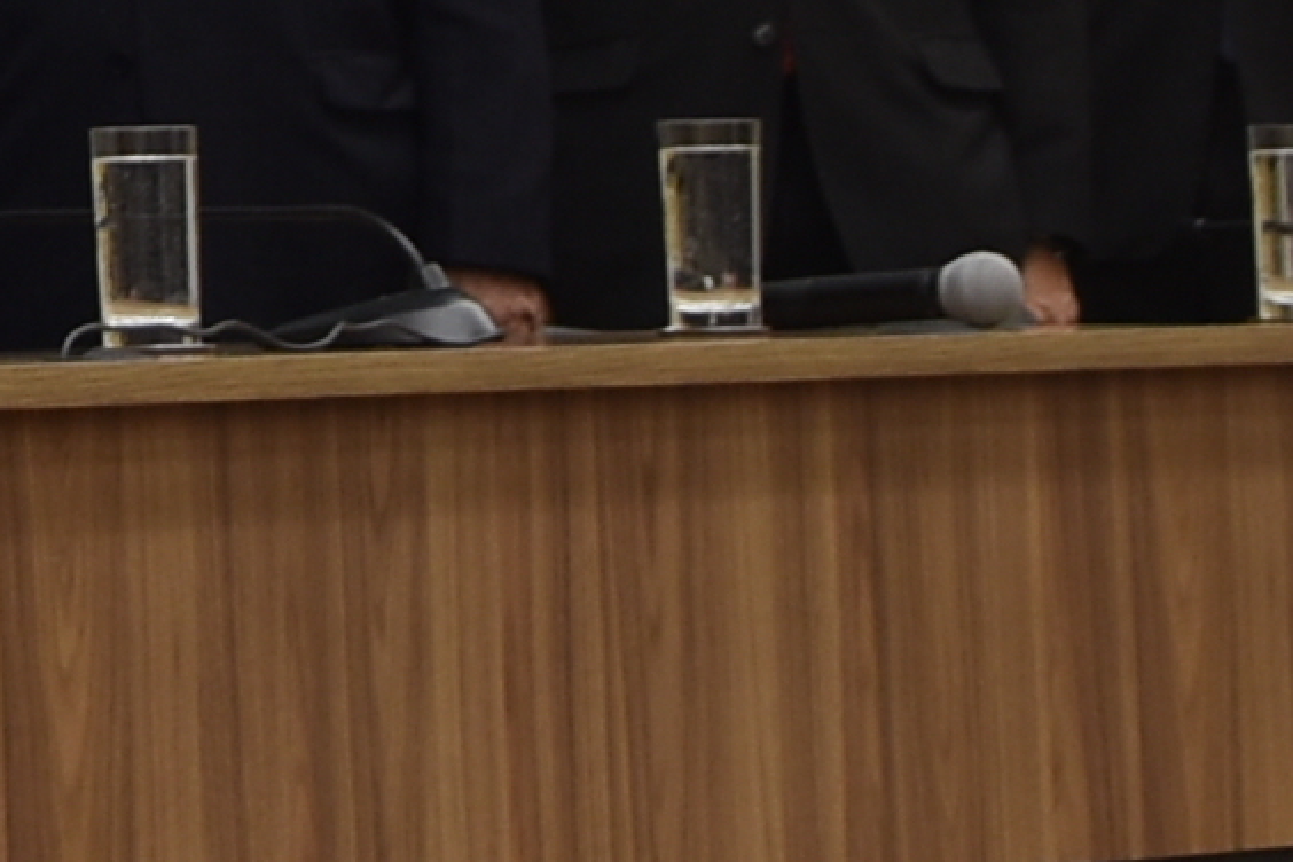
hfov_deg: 6.3
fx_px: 11169
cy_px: -665
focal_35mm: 311
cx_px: -2054
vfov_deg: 4.4
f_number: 4
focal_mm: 26
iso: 200
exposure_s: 1/20
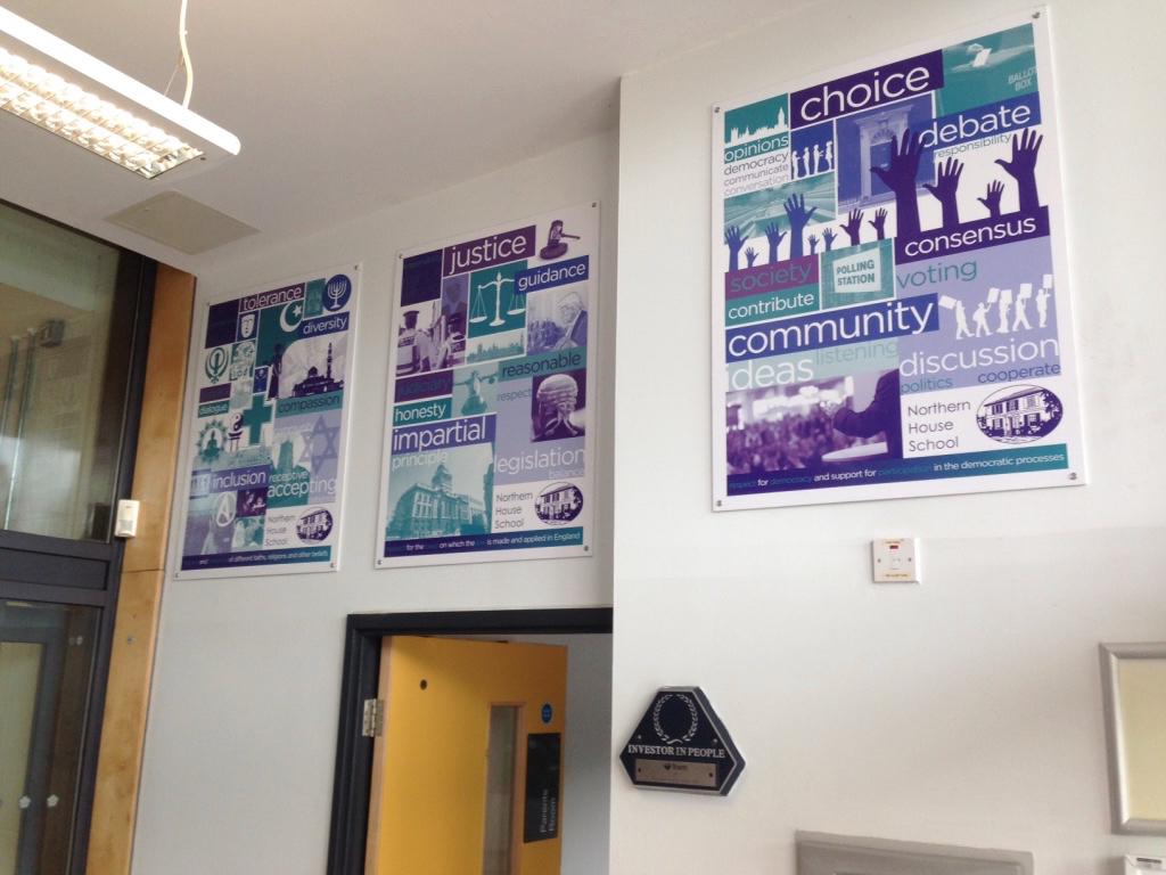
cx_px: 583
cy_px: 438
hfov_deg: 55.4
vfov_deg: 42.9
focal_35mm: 33
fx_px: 1112
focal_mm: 4.12
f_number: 2.4
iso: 64
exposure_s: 1/60
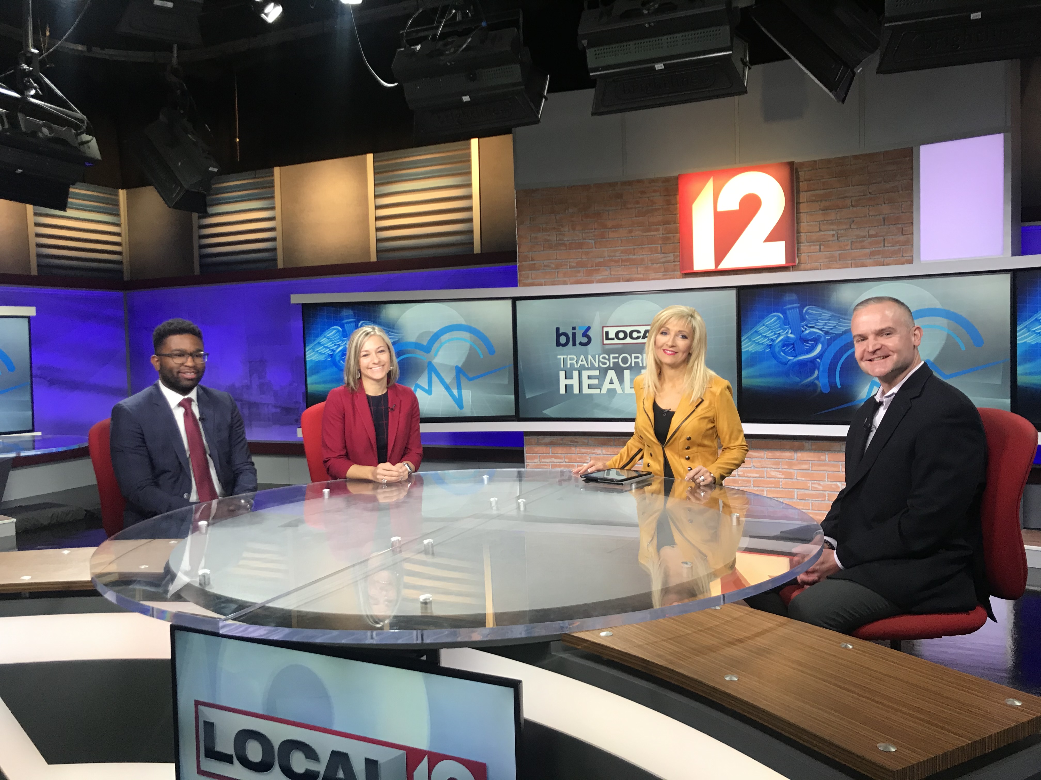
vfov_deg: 49.7
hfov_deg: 63.4
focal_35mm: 28
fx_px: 842
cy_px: 390
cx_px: 520
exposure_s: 1/24
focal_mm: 3.99
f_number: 1.8
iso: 32
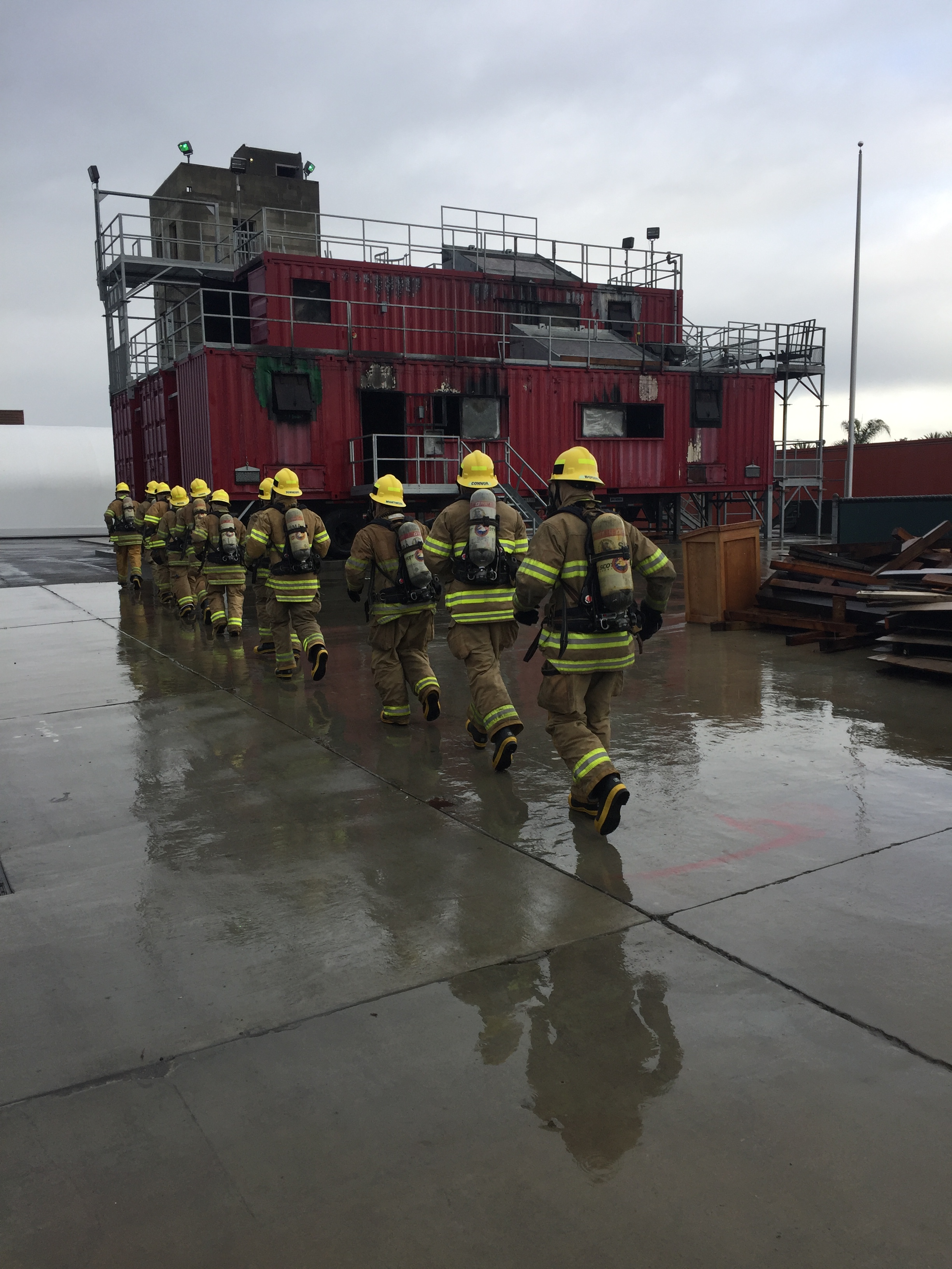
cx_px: 476
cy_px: 634
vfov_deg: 61.7
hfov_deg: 48.2
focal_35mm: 29
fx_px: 1063
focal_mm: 4.15
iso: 32
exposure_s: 1/527
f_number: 2.2
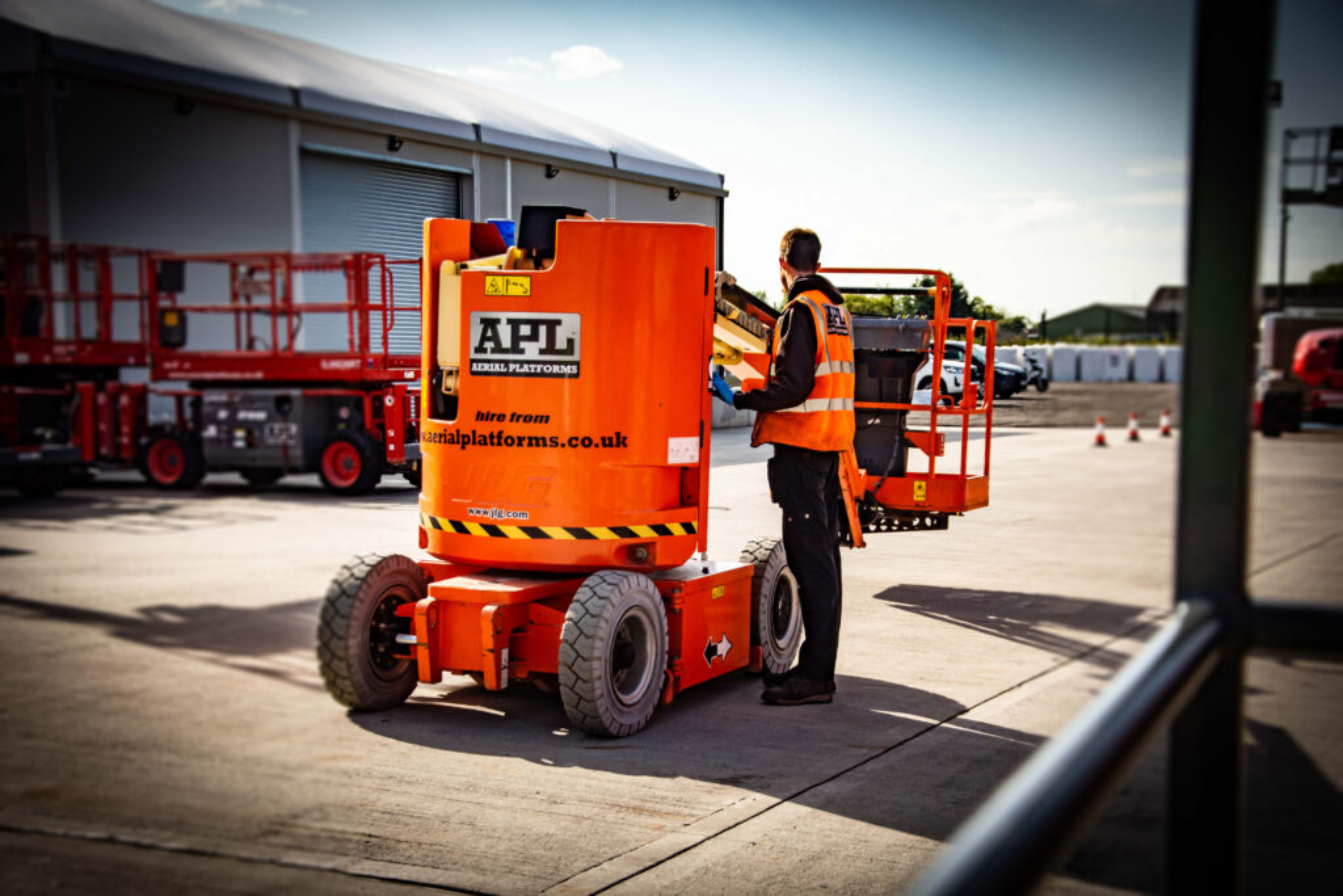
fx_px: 2127
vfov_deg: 23.8
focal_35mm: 57
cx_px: 672
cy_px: 448
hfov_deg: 35.0
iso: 250
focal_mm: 38
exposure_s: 1/1000
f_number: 4.5
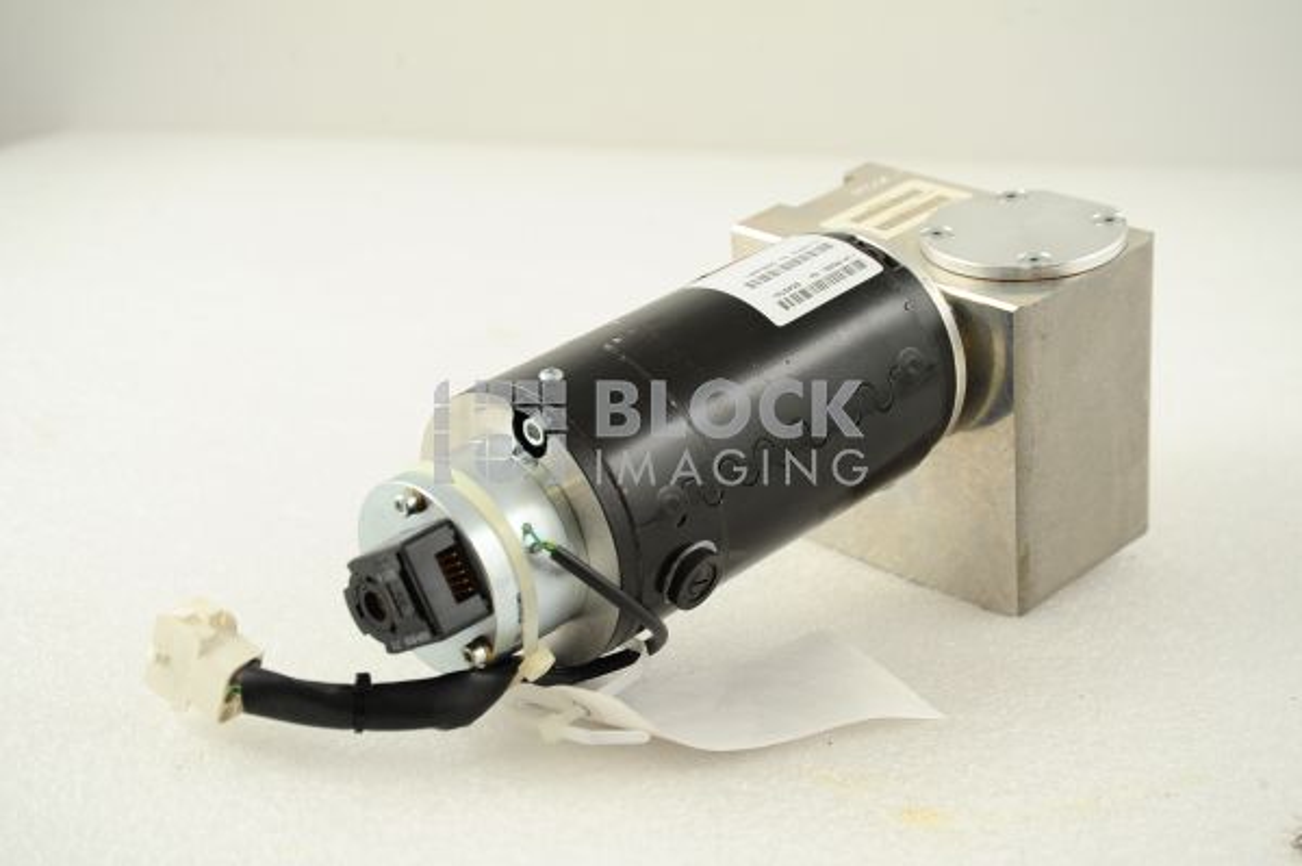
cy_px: 433
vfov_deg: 19.4
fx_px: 2530
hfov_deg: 28.9
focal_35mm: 70
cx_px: 651
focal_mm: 70
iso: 800
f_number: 7.1
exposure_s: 1/80
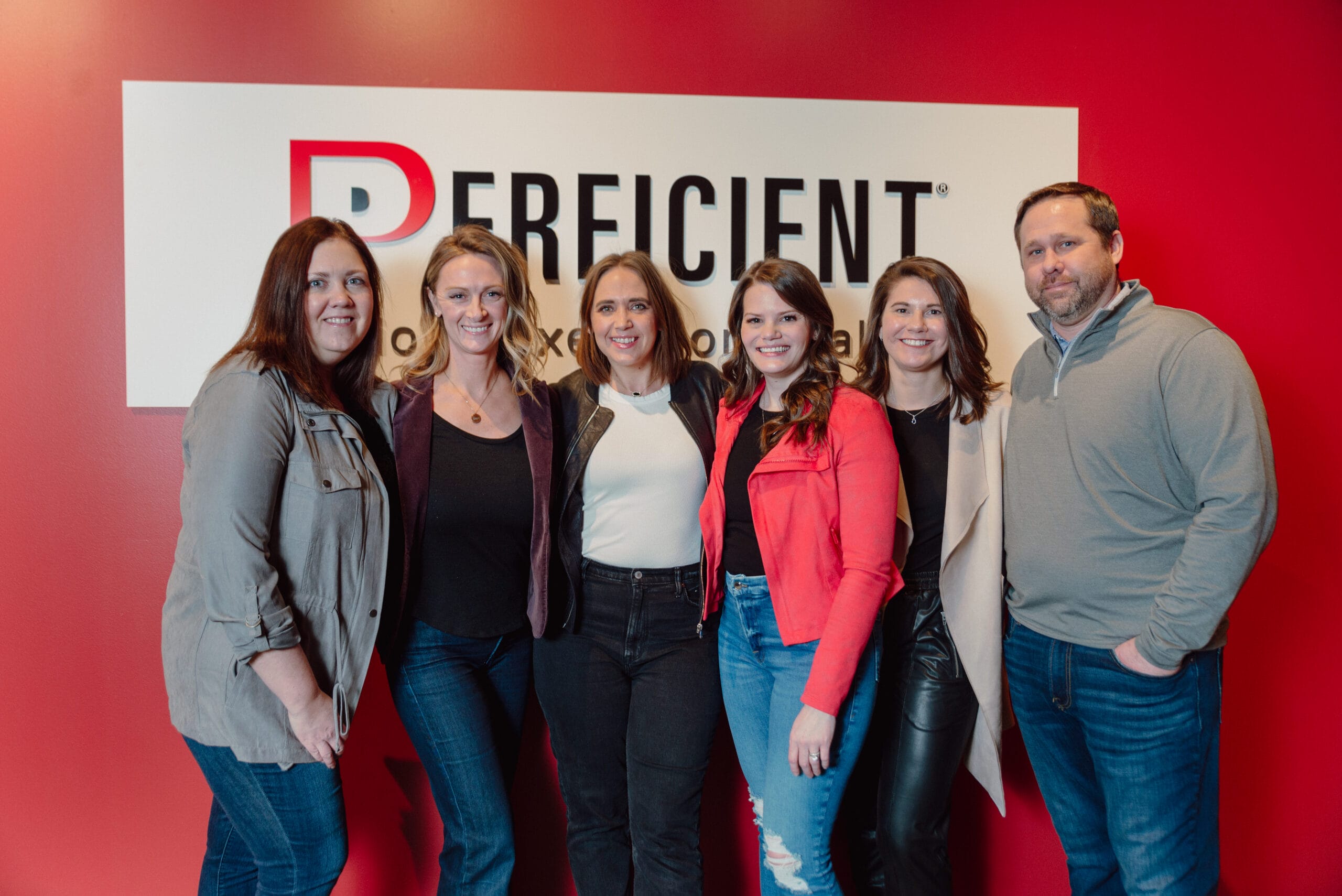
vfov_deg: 43.6
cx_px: 671
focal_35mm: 30
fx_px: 1119
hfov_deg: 61.9
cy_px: 448
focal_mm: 30
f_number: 2.8
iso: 200
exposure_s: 1/100
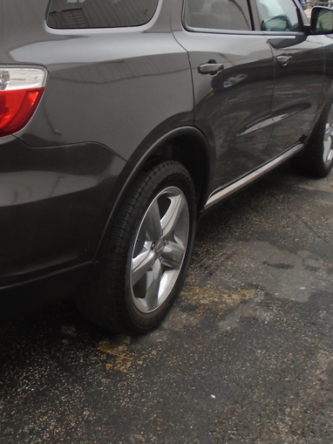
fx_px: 628
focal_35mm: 49
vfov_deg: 38.2
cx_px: 50
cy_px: 132
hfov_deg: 28.8
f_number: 3.2
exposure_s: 1/125
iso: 100
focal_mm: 4.6
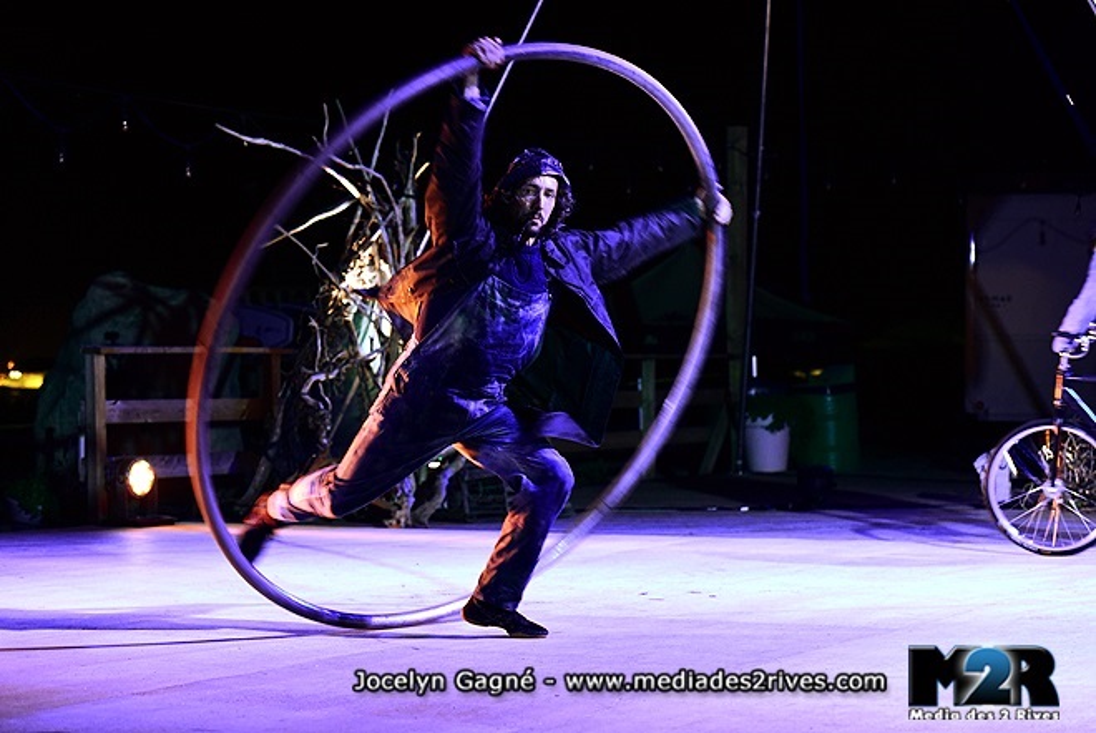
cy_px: 366
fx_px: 2132
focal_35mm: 70
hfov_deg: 28.8
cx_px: 548
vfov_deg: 19.5
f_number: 2.8
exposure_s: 1/80
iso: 3200
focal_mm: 70
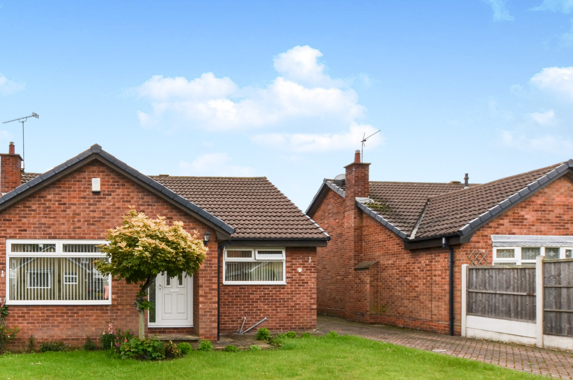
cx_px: 140
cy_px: 238
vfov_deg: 52.4
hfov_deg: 68.8
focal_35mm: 24
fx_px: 381
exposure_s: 1/200
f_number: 11
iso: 100
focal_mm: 10
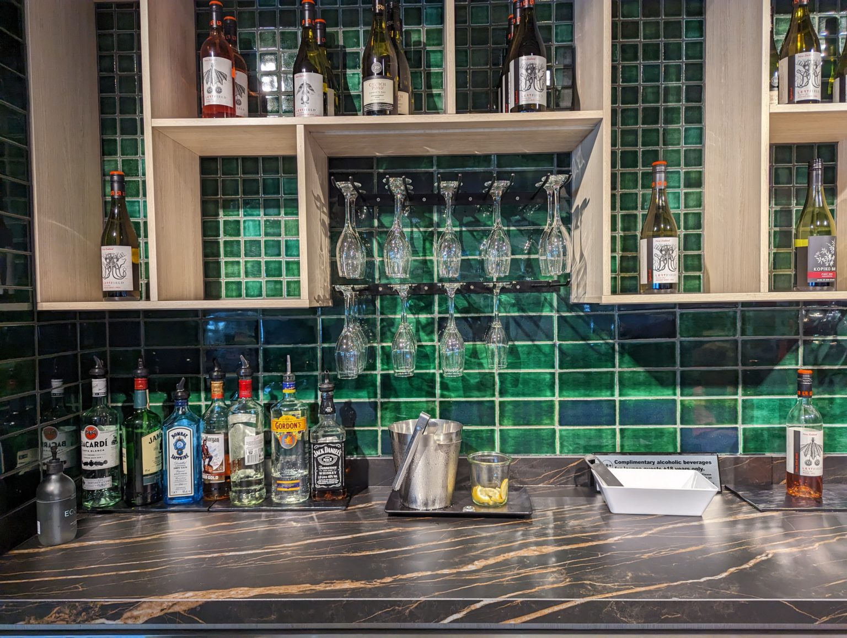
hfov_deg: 71.5
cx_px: 424
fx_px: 588
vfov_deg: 56.9
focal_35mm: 24
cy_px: 319
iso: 217
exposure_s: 1/123
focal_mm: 6.81
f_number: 1.85
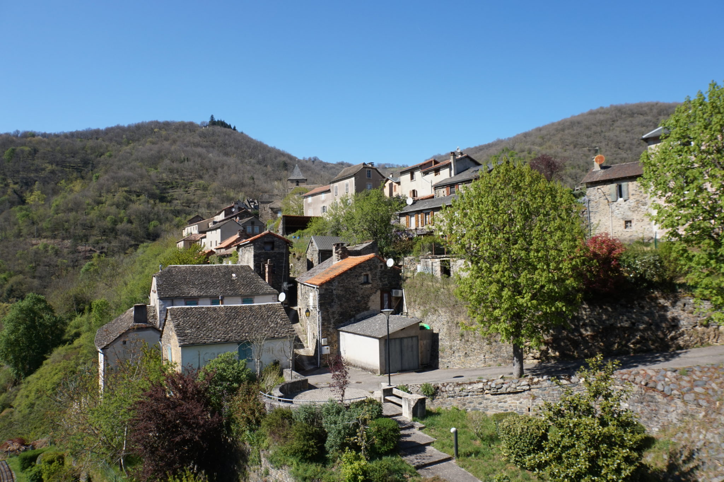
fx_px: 482
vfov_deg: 53.1
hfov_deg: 73.8
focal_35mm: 24
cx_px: 362
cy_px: 241
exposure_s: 1/125
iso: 100
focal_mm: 16
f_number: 11
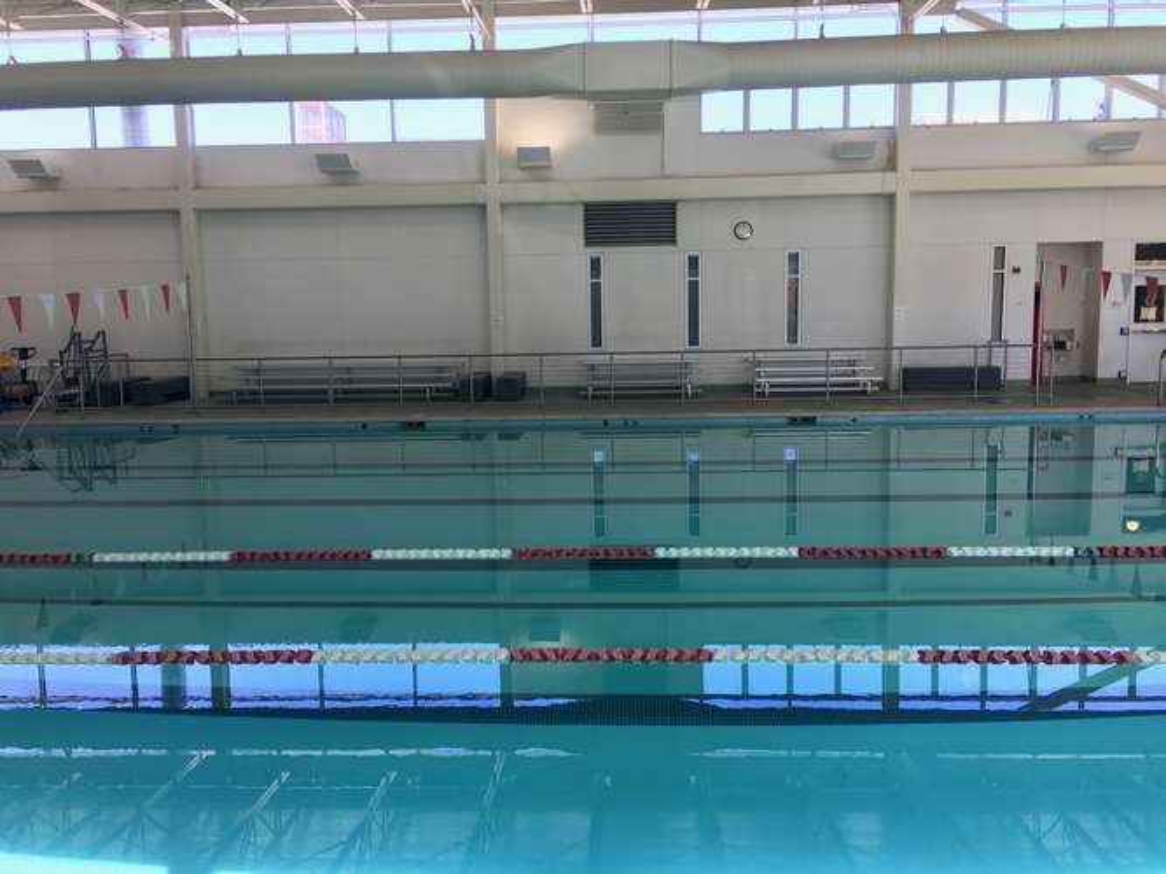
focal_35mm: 29
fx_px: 977
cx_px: 583
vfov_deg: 48.2
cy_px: 437
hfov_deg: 61.7
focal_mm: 4.15
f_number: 2.2
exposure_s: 1/120
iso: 32
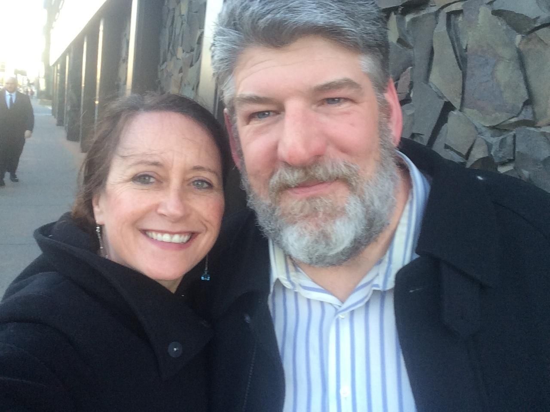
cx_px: 275
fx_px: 493
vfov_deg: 45.4
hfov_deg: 58.4
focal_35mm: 31
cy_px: 206
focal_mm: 2.15
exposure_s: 1/60
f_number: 2.4
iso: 64
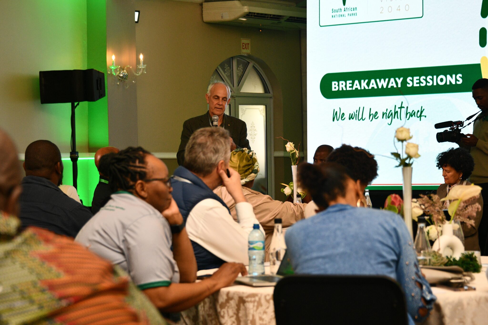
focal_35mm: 108
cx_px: 244
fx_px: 1464
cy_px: 162
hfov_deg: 18.9
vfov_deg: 12.7
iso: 1600
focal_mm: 90
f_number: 5.3
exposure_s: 1/160
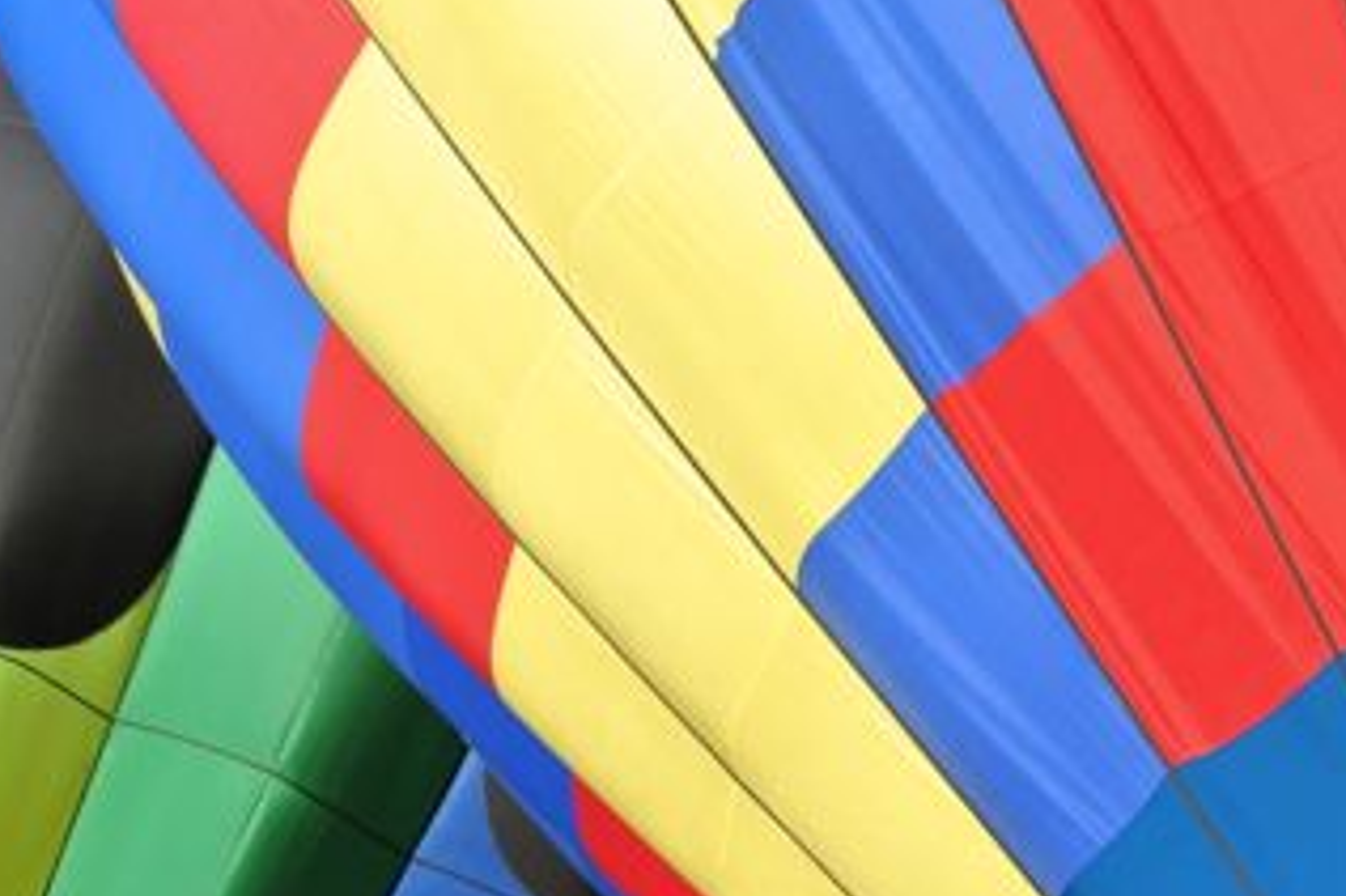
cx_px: 896
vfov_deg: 13.6
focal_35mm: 99
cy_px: 866
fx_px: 3699
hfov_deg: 20.6
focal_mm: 18.2
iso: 100
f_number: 4.5
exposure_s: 1/500
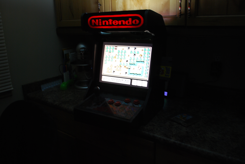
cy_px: 82
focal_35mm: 33
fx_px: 225
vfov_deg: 40.1
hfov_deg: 57.2
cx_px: 122
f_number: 4
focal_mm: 22
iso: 400
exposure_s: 1/2.5
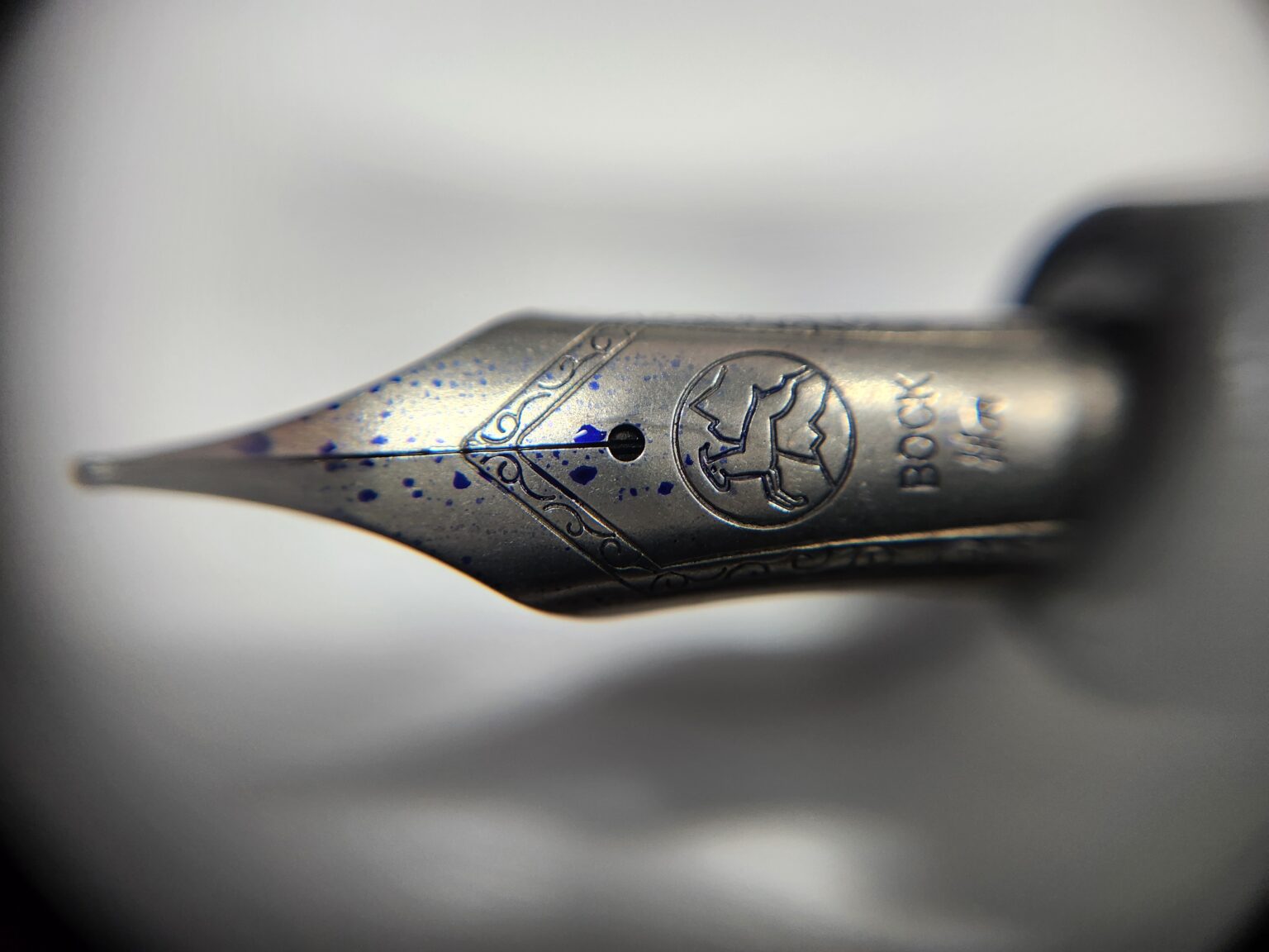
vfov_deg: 58.9
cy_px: 476
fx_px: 843
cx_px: 634
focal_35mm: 23
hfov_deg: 73.9
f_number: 1.8
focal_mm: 5.4
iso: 160
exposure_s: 1/120
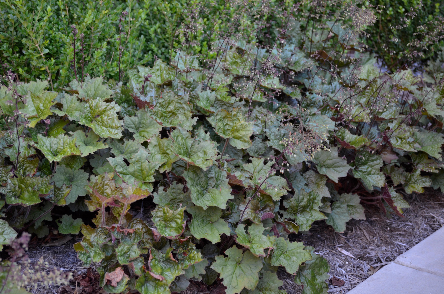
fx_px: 665
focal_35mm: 54
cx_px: 222
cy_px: 147
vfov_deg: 25.0
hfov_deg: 36.9
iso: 400
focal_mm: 36
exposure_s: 1/60
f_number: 5
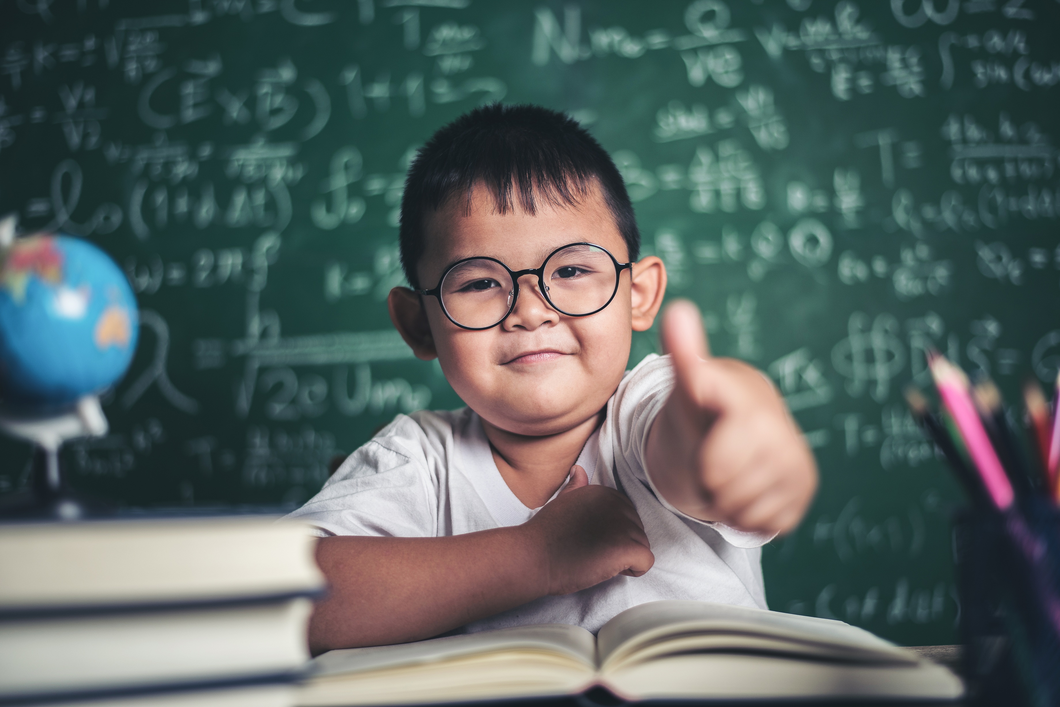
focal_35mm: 50
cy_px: 354
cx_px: 530
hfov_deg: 39.6
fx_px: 1473
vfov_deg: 27.0
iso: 100
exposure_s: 1/200
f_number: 1.8
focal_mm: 50
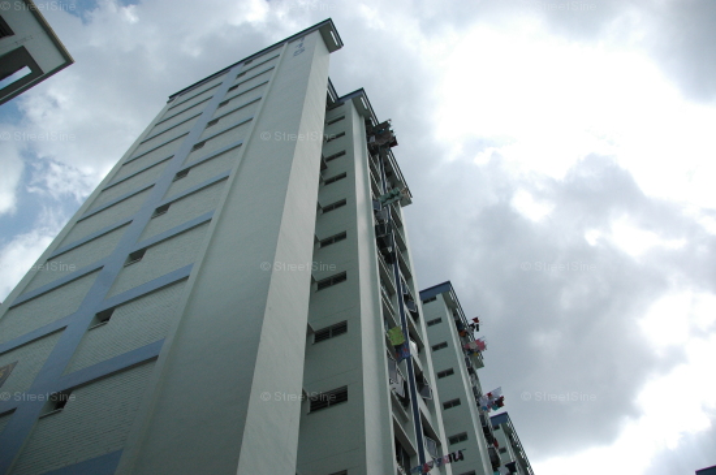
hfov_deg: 67.5
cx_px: 358
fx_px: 536
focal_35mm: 27
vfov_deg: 47.8
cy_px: 238
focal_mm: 18
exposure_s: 1/8000
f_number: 4
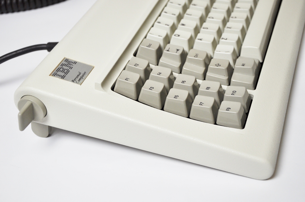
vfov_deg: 22.6
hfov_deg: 33.4
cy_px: 101
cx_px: 152
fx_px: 508
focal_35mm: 60
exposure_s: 1/125
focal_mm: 40
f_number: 5.6
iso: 200
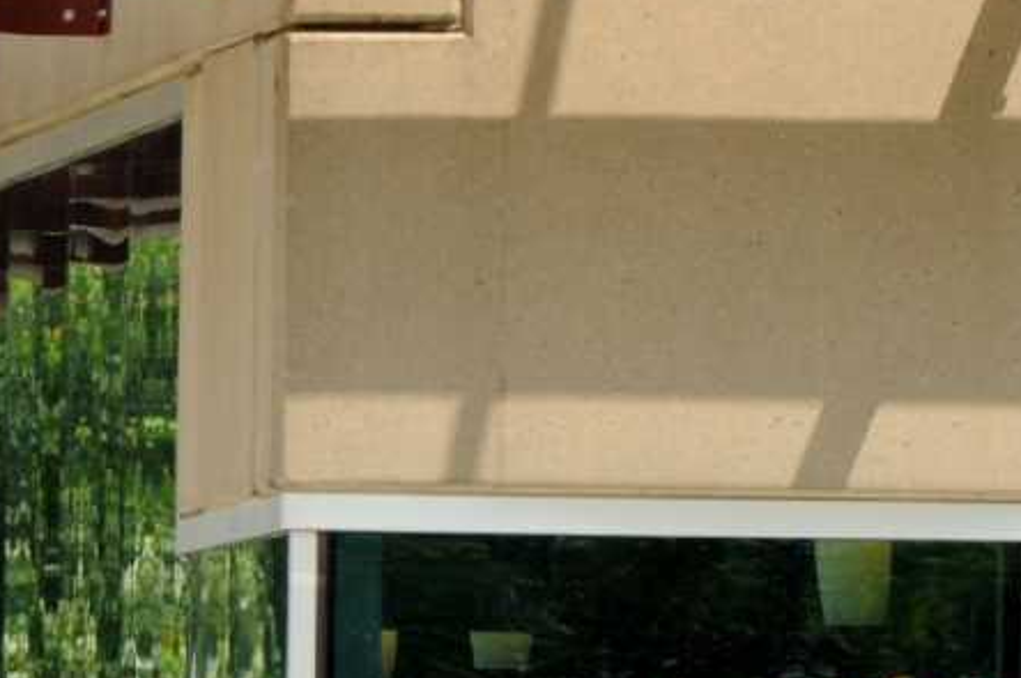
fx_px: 31332
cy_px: 910
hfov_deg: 1.9
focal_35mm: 1106
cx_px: -943
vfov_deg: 1.2
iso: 400
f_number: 7.1
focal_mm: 160
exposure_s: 1/800
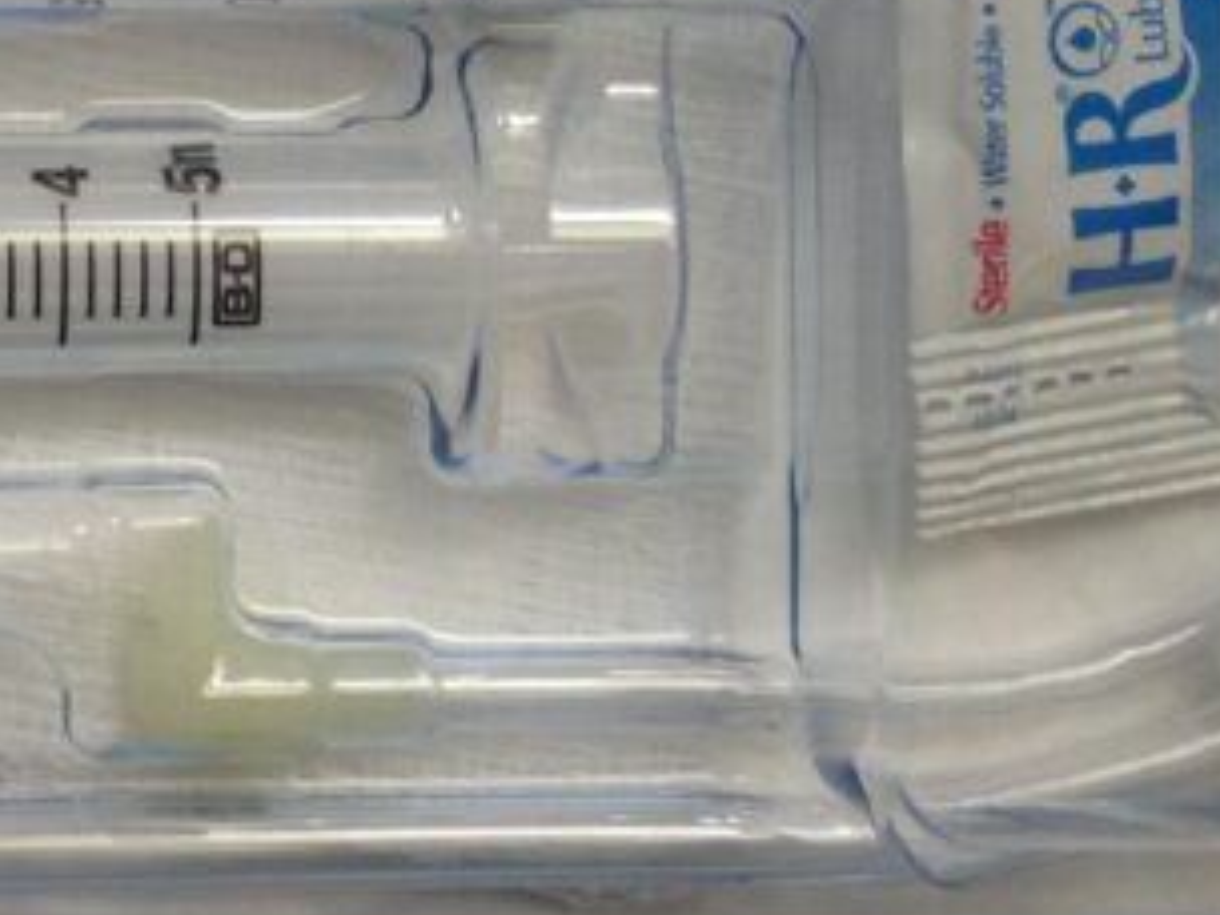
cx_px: 48
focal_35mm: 111
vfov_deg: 13.1
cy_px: -124
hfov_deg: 17.4
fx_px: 3912
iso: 64
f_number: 2.4
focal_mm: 4.12
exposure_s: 1/60
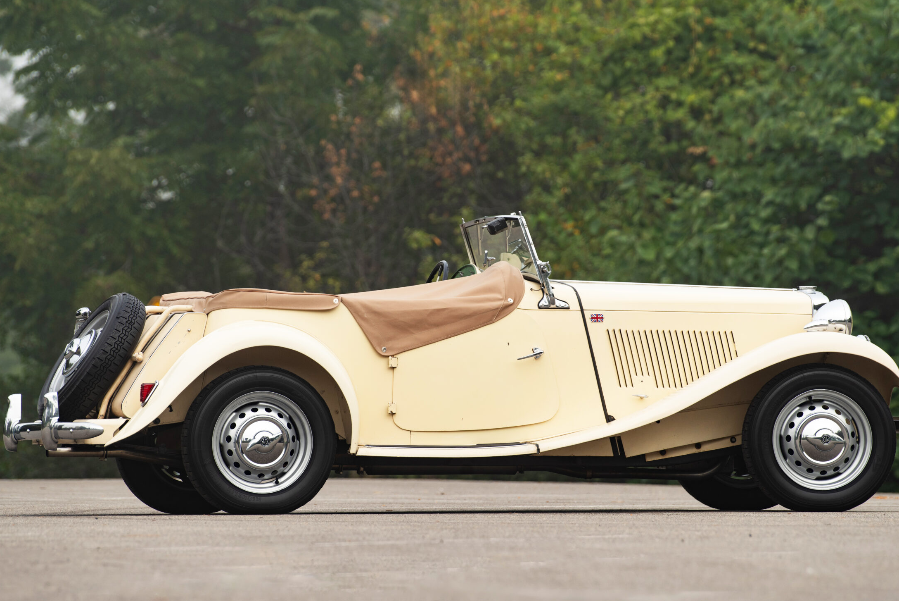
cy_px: 285
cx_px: 473
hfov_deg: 5.3
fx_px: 9694
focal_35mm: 388
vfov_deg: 3.5
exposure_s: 1/320
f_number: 5.6
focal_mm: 330
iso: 160
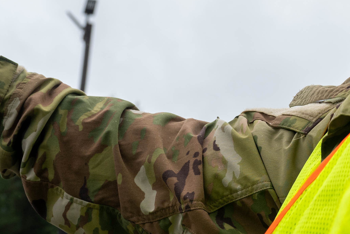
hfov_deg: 17.2
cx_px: 376
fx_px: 1125
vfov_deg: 11.3
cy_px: -128
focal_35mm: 116
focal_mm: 34.5
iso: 400
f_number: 5.6
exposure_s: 1/640
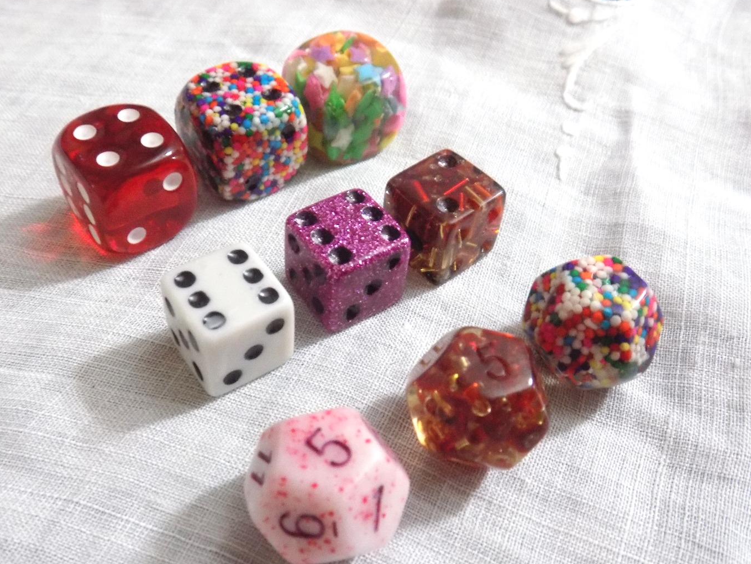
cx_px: 359
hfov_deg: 51.3
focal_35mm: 36
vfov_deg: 39.7
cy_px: 291
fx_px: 781
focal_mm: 6.1
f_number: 3.4
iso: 400
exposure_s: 1/4
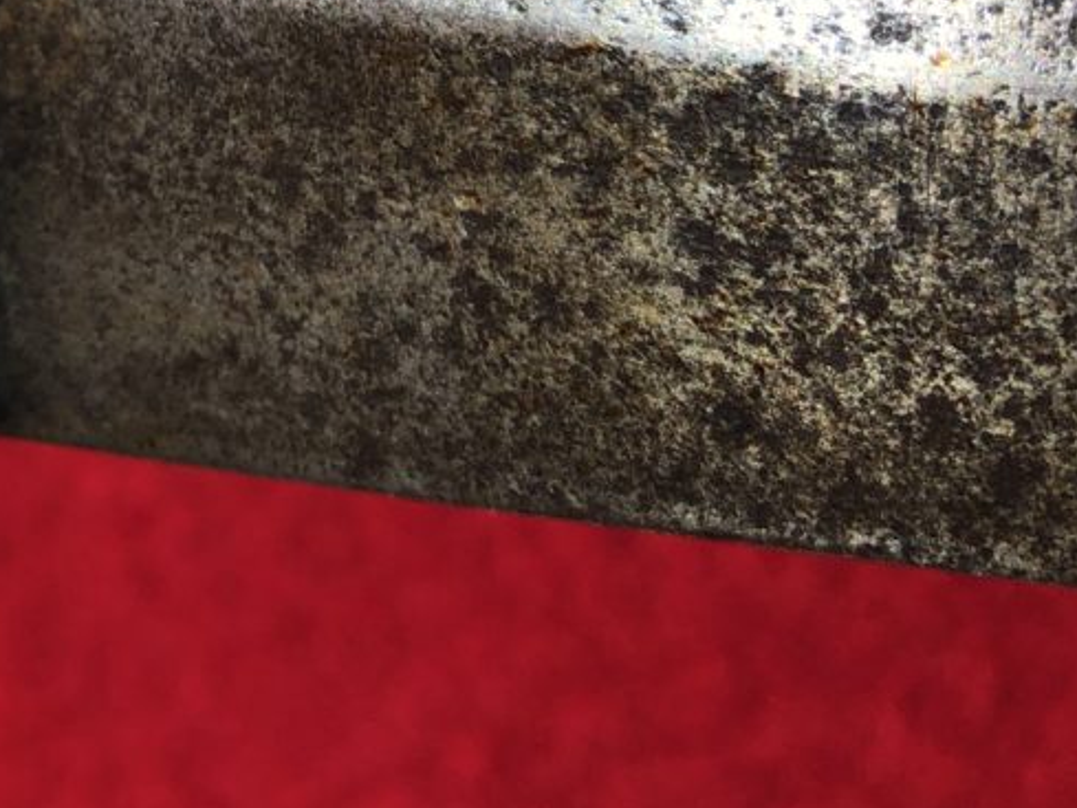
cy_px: -275
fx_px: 2739
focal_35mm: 88
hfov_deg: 20.9
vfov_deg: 15.8
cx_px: -187
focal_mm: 3.99
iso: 20
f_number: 1.8
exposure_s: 1/45
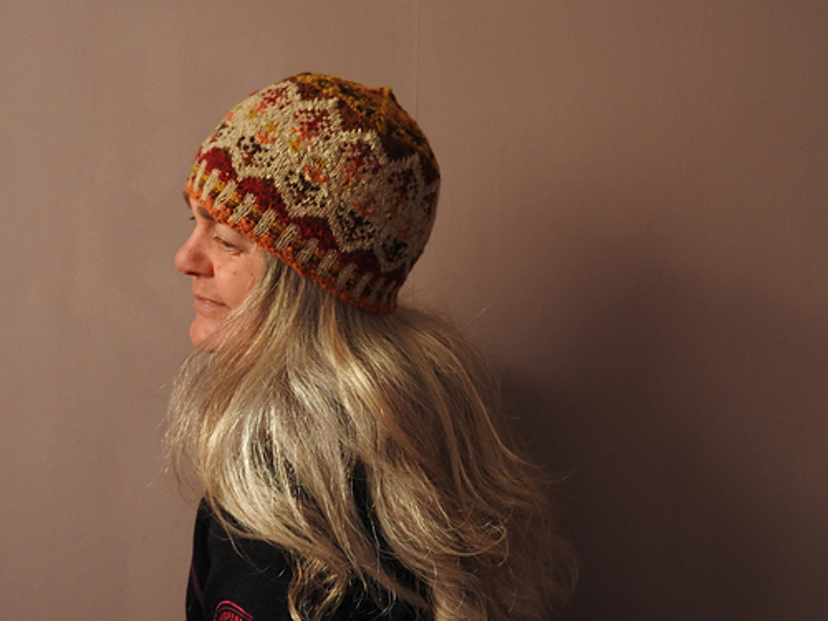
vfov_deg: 40.7
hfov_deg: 52.6
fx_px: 837
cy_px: 310
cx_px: 414
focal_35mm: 35
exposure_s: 1/30
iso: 280
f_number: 3.8
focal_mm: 6.3
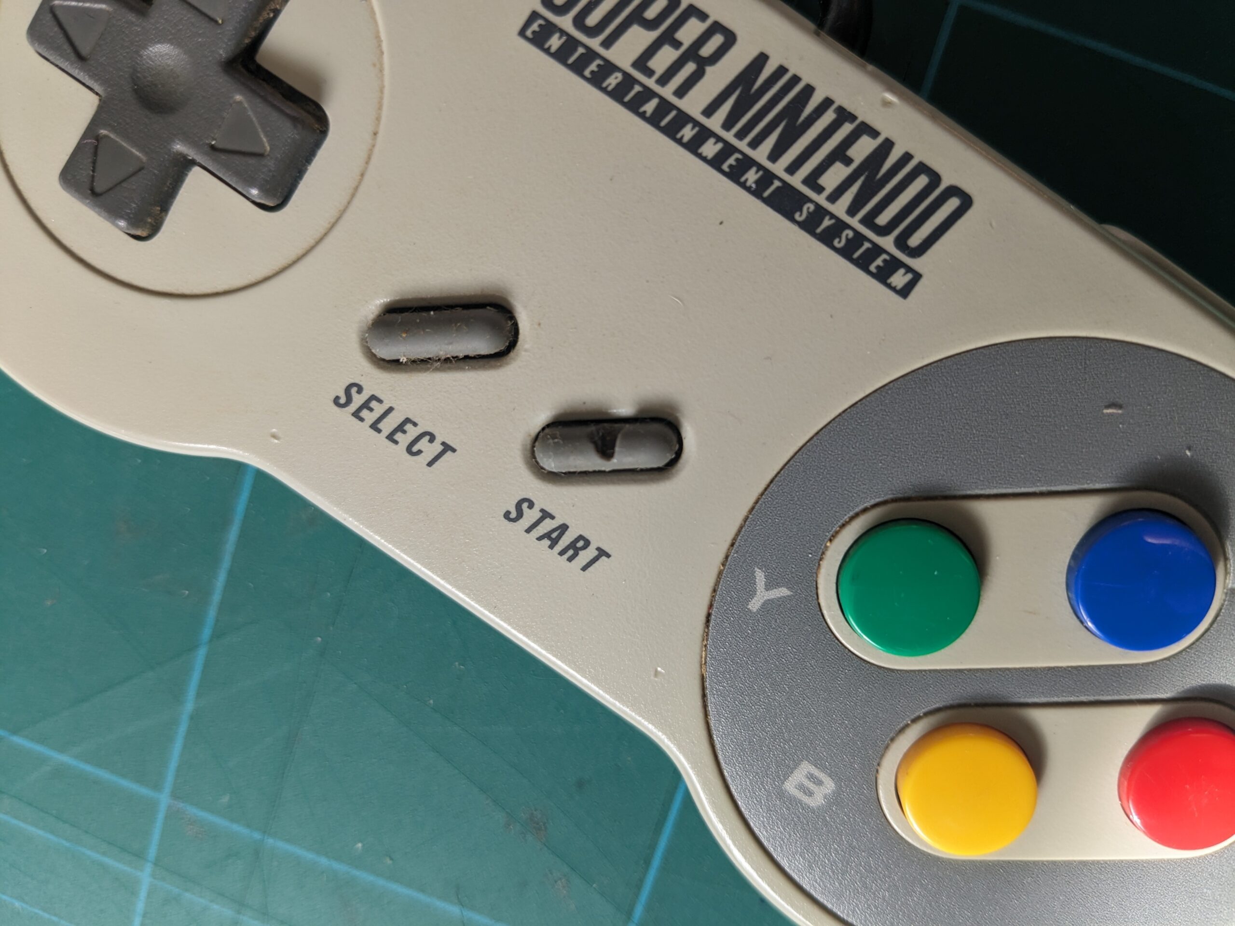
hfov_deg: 65.3
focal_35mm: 27
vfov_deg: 51.4
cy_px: 463
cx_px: 618
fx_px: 963
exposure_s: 1/99.9
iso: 62
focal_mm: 4.38
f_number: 1.73
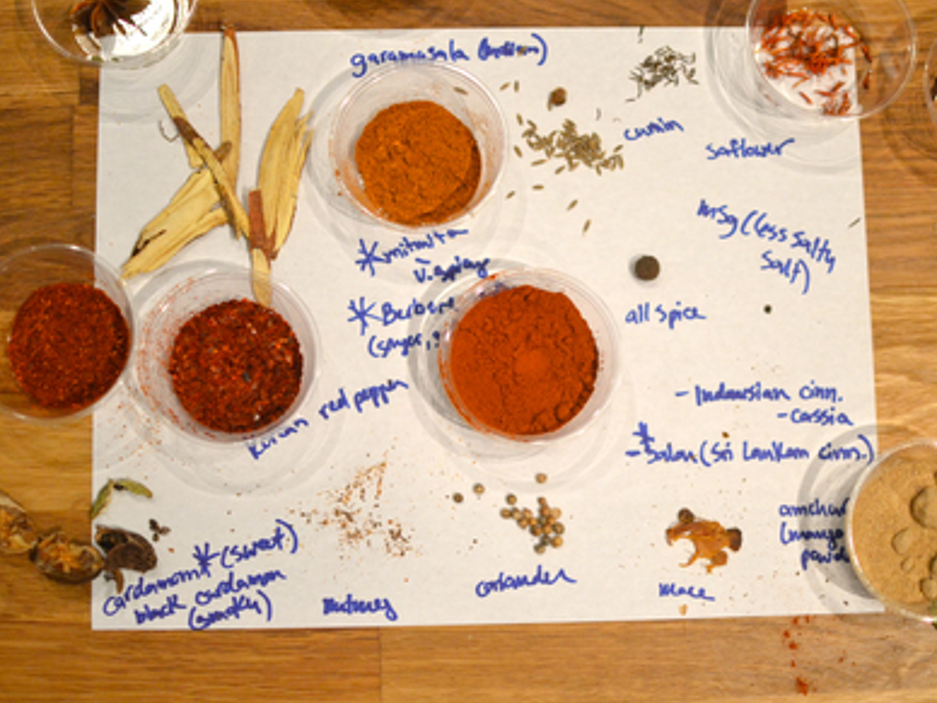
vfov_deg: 25.4
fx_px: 1558
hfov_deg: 33.5
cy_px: 349
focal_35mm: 58
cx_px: 499
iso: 1600
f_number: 1.8
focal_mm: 35
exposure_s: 1/250
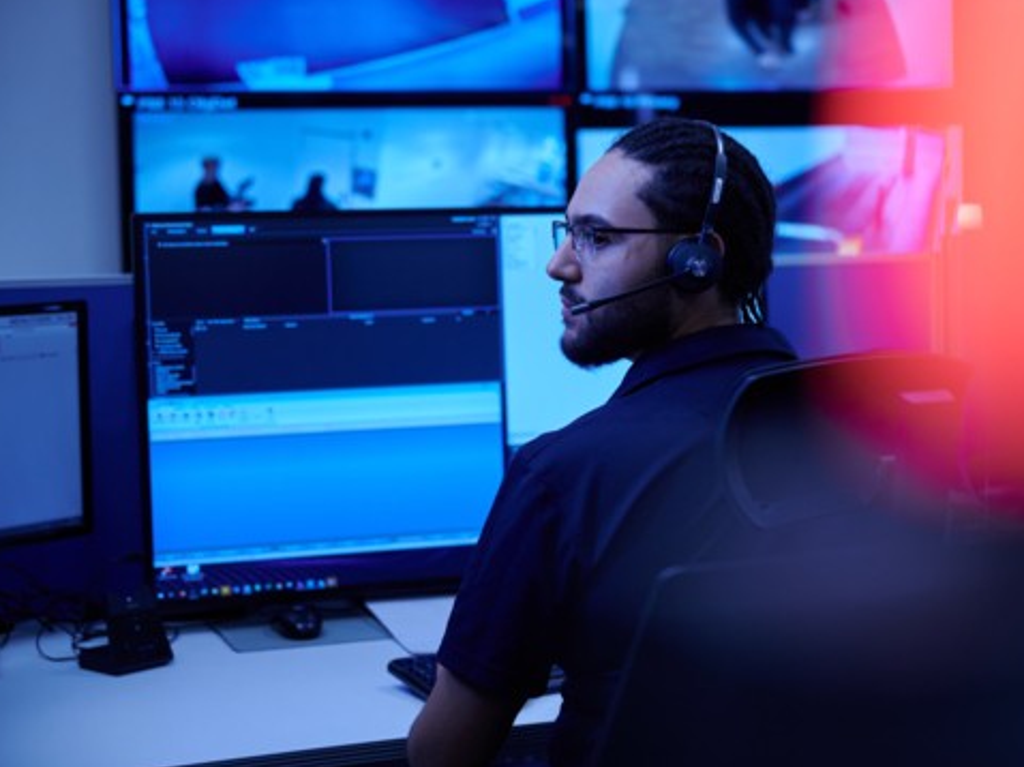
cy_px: 344
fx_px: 2070
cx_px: 623
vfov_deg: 21.0
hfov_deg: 27.7
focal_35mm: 70
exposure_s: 1/250
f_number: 2.8
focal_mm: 58
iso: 800
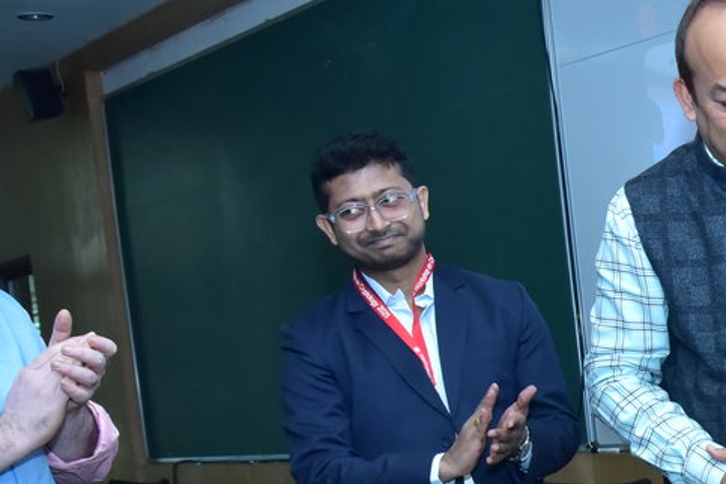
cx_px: 876
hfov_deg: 23.9
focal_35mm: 77
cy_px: 470
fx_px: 1553
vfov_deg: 17.4
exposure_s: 1/200
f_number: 9
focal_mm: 31
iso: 1600
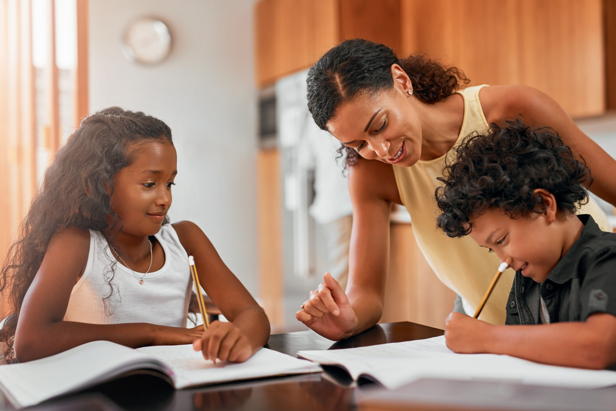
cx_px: 334
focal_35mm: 55
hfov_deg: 36.2
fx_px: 942
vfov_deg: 24.6
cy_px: 196
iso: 200
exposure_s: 1/250
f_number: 2
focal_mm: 50
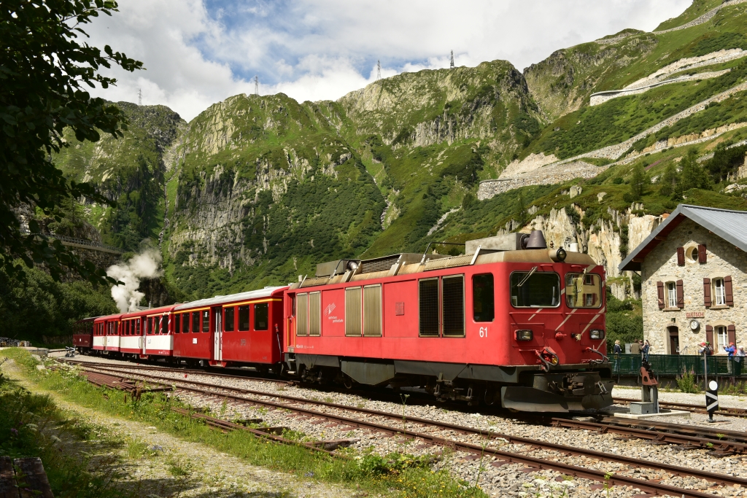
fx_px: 789
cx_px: 374
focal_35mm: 38
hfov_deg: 50.7
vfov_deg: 35.1
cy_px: 249
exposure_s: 1/500
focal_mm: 38
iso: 320
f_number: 9
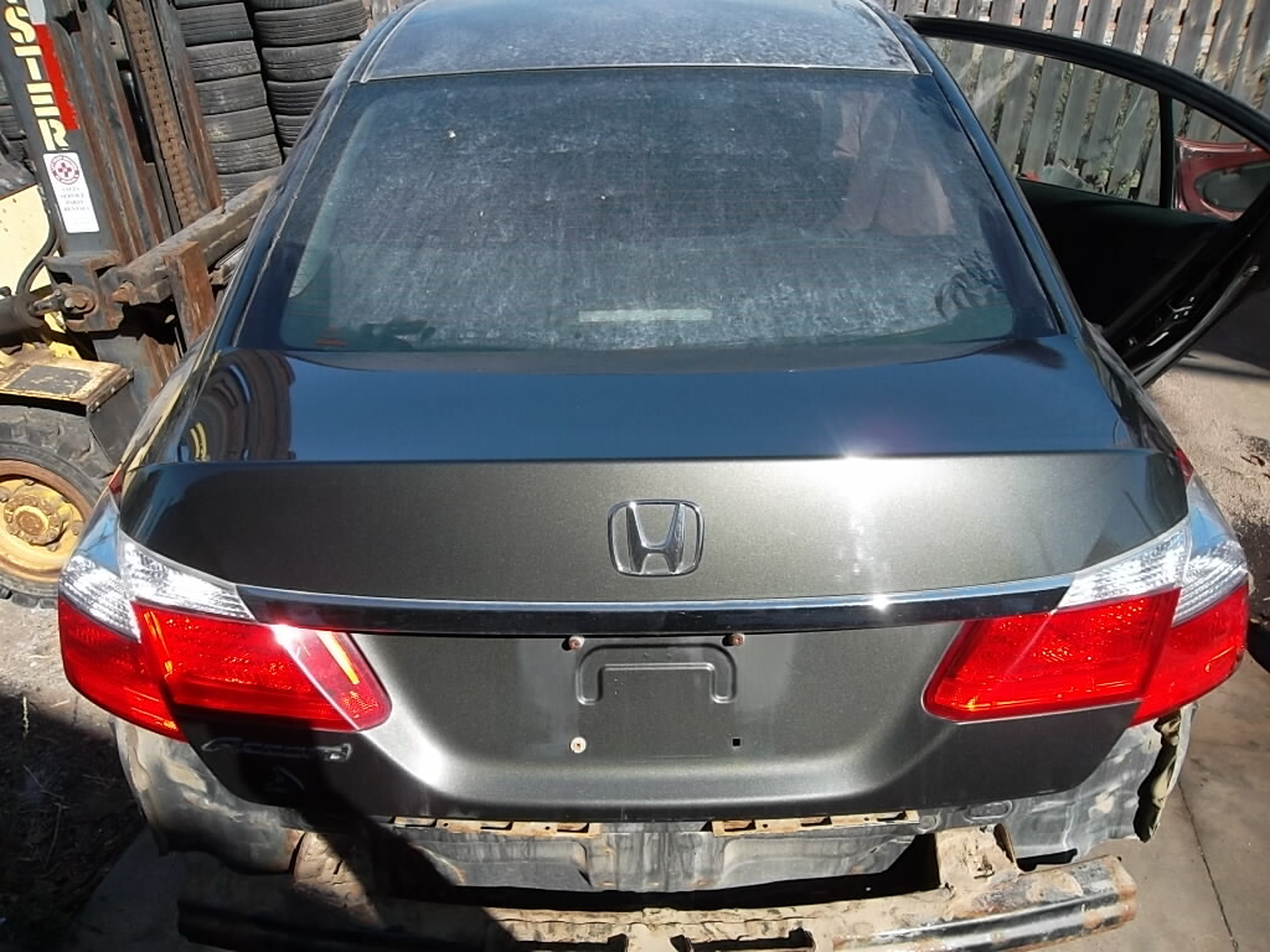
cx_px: 635
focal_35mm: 27
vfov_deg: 51.4
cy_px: 476
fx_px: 991
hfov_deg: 65.3
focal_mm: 4.9
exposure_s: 1/640
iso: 80
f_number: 3.5
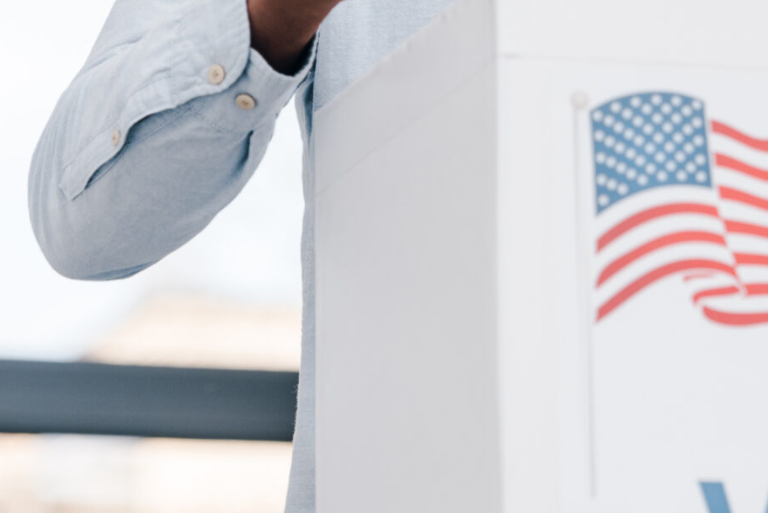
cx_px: 677
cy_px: -69
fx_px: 7192
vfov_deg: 4.1
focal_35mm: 337
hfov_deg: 6.1
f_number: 4.5
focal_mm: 120
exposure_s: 1/160
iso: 125
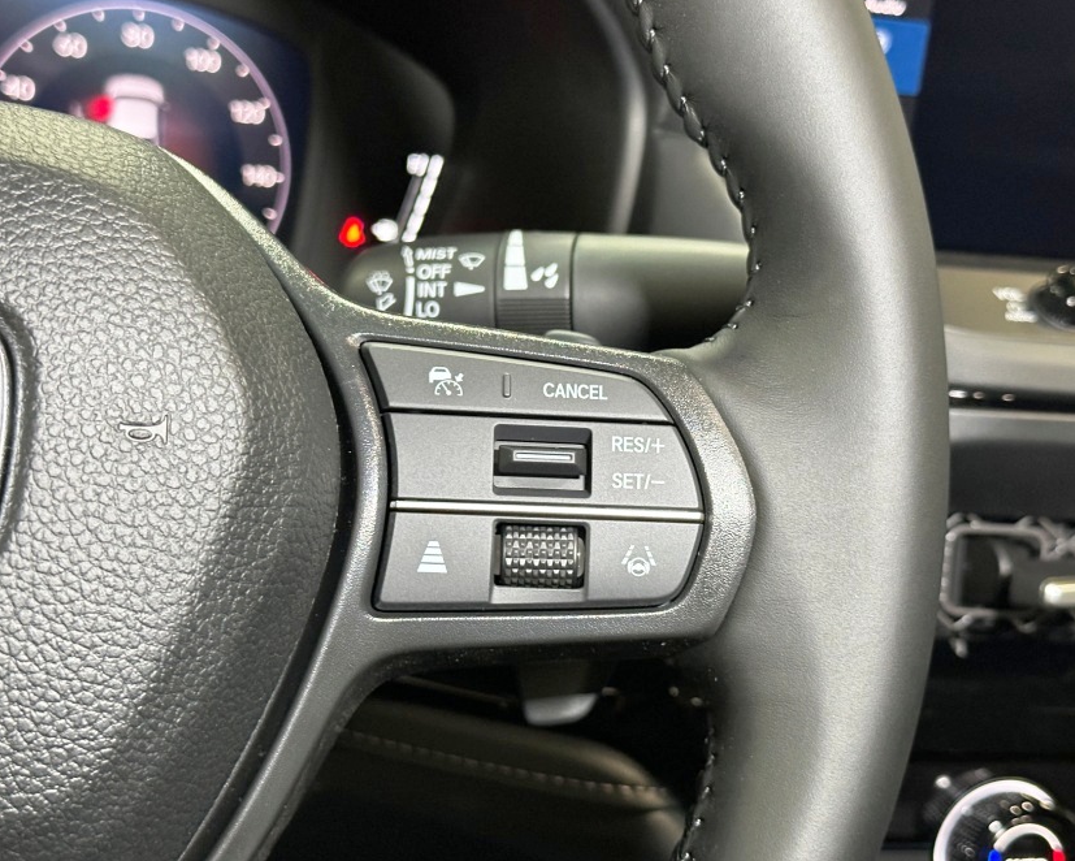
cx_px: 559
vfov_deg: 26.2
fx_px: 1846
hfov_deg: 32.5
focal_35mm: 58
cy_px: 447
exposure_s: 1/30
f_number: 1.78
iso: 400
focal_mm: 6.86
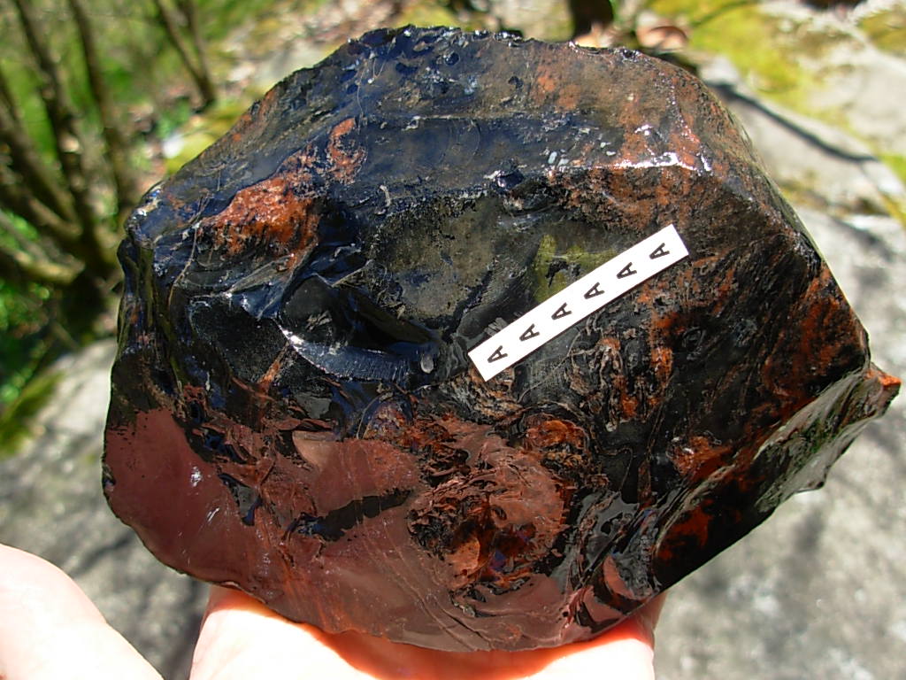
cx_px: 453
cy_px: 340
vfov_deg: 37.7
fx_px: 995
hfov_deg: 49.0
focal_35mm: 38
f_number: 2.9
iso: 50
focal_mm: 6.3
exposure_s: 1/456
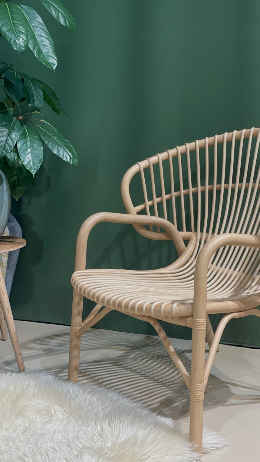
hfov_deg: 21.0
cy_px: 232
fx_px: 699
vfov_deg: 36.6
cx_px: 161
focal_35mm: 57
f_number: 2
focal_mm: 6
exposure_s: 1/100
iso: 100
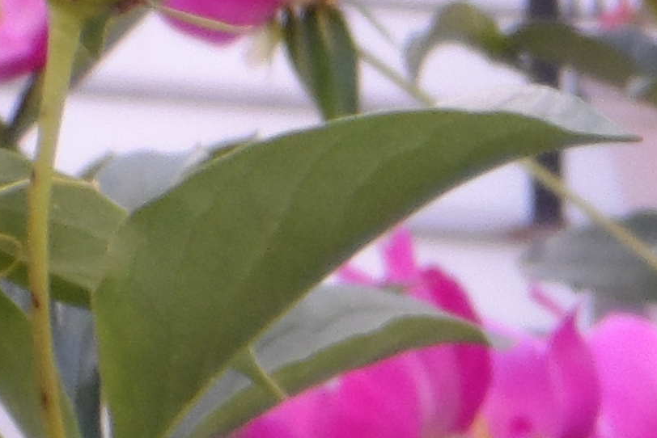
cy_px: 1230
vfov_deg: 7.1
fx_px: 3231
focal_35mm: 177
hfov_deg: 10.5
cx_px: 1400
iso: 80
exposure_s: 1/60
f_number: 3.4
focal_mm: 5.3
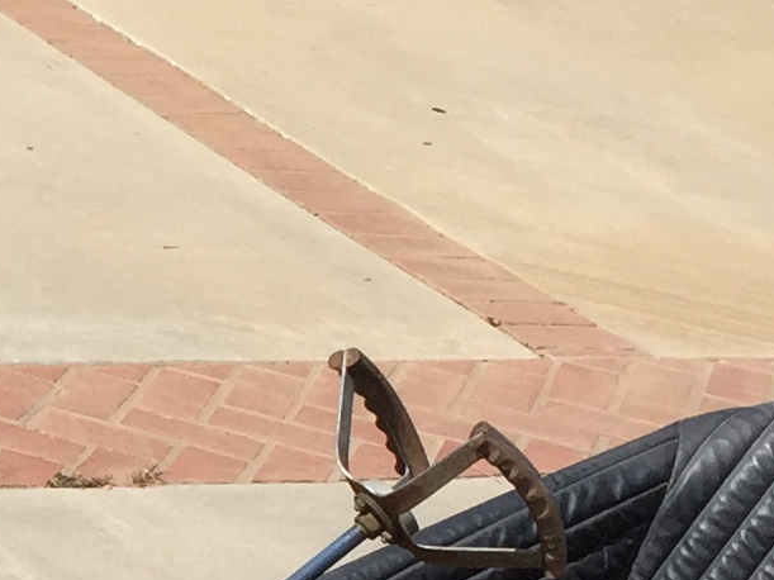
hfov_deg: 11.9
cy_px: 821
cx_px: -546
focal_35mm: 155
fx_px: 3465
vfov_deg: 9.4
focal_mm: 4.15
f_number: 2.2
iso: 32
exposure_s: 1/2639
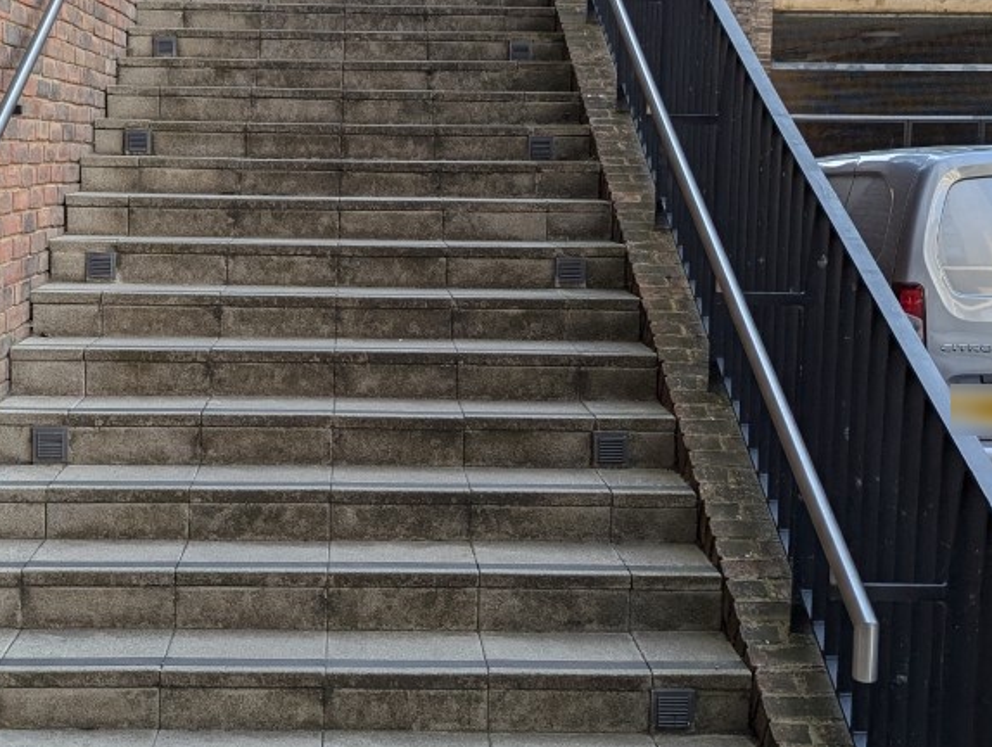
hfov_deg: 37.9
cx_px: 379
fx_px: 1435
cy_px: 306
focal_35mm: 50
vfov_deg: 29.1
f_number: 1.85
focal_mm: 6.81
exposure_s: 1/449
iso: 47
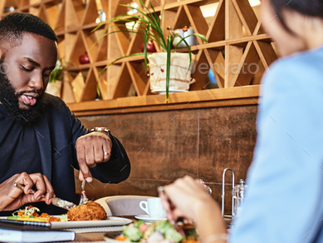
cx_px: 95
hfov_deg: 26.4
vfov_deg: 20.2
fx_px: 681
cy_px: 107
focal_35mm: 73
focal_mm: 50
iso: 400
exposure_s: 1/40
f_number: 3.2
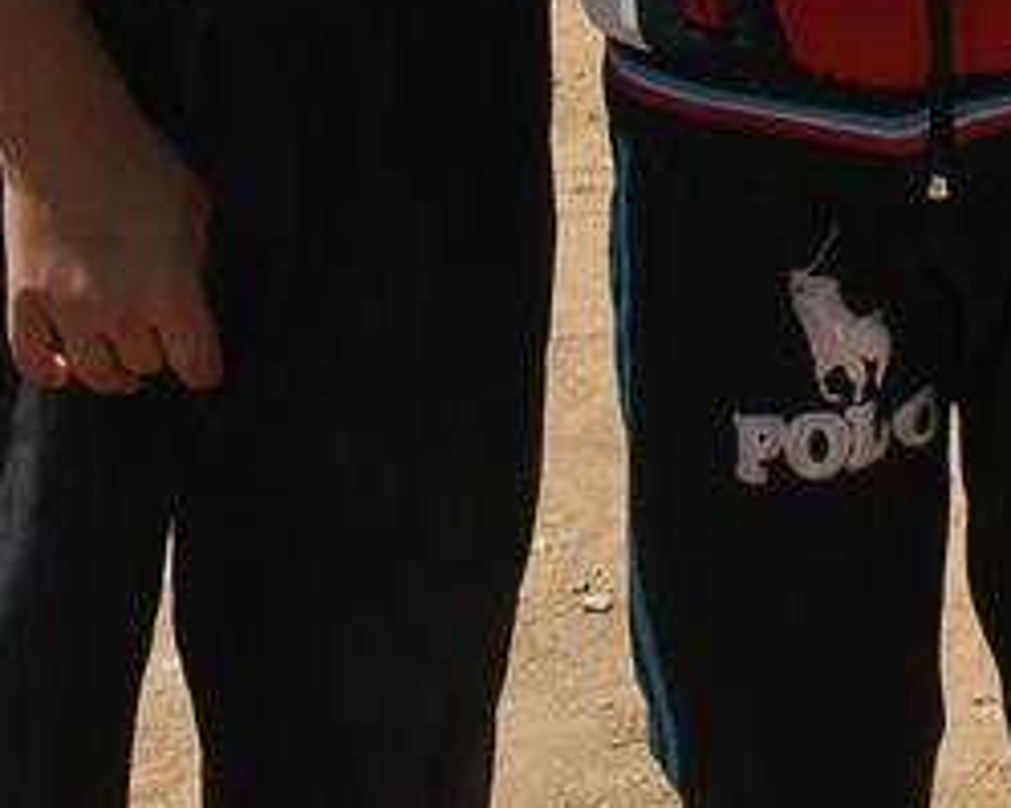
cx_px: 1198
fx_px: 4068
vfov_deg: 10.9
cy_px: -441
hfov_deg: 13.8
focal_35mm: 136
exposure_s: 1/640
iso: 100
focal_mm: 11.4
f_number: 4.5
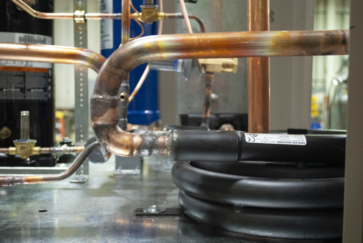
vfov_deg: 28.1
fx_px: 485
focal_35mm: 48
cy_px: 122
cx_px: 182
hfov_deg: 41.1
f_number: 4.8
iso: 400
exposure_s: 1/10
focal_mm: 32
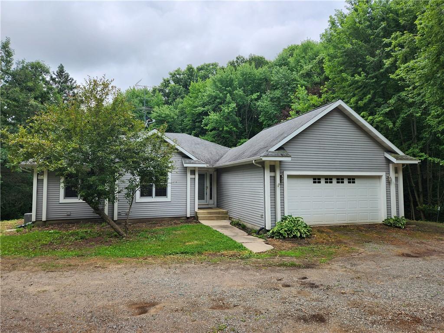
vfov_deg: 58.9
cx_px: 222
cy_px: 166
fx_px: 295
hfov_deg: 73.9
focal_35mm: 23
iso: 20
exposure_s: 1/717
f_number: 1.8
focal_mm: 5.4
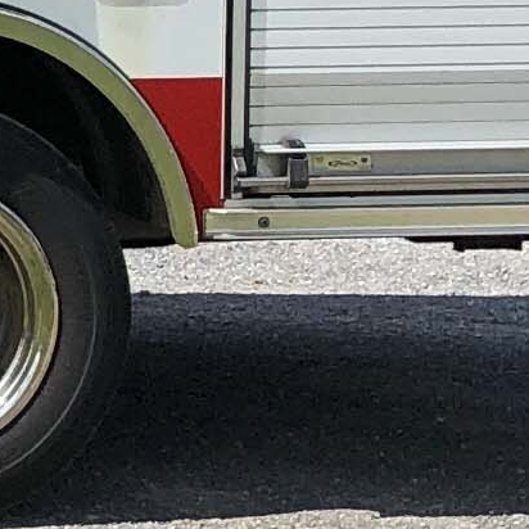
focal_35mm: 242
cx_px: -1046
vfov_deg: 7.2
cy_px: 99
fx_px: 4184
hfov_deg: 6.6
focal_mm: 4
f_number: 1.8
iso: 20
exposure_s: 1/1946
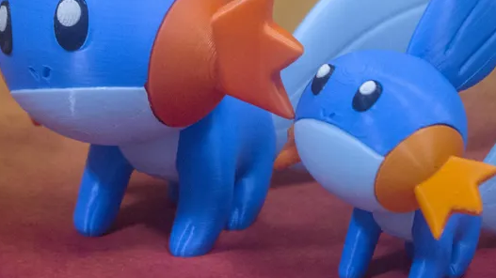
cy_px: -5
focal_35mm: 119
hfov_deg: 18.0
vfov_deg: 10.1
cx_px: 223
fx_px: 1565
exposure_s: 1/60
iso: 3200
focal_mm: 40
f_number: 4.5
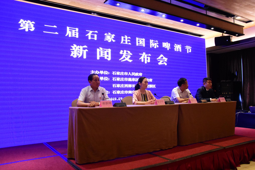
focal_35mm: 32
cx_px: 128
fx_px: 223
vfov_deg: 41.7
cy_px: 85
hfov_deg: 59.5
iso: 5000
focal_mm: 21
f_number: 5.6
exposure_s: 1/125
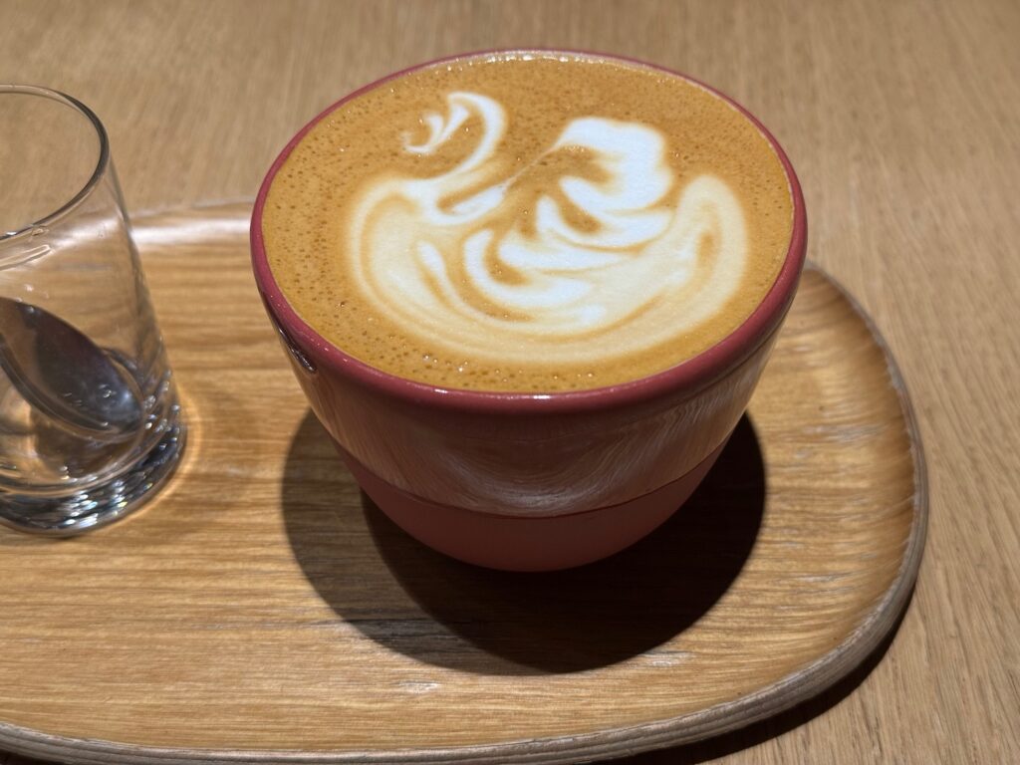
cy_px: 382
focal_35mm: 48
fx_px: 1414
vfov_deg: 30.3
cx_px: 510
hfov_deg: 39.7
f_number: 1.78
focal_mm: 6.86
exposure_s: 1/199
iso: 50
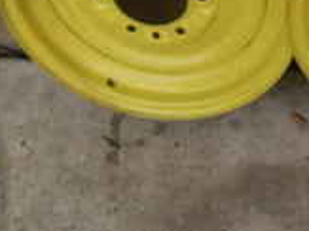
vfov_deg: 18.3
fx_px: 696
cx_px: 303
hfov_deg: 24.0
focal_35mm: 78
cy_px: -11
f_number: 2.8
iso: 80
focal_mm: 6.3
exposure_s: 1/180
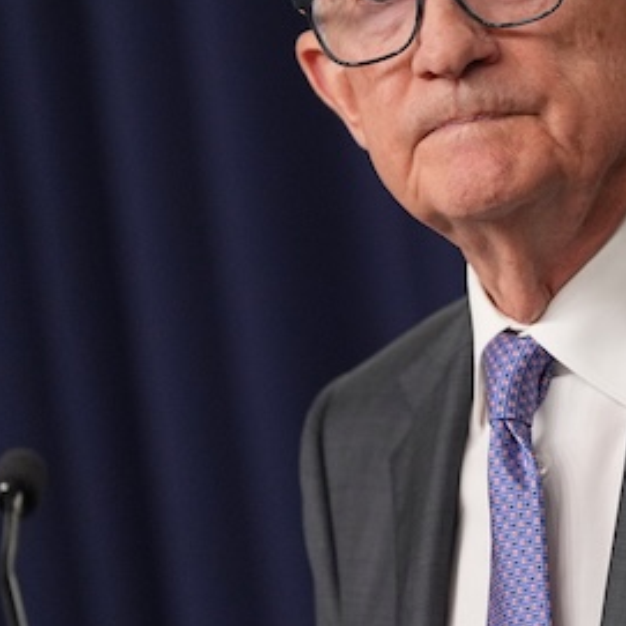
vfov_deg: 3.6
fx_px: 9903
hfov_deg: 3.6
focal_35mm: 484
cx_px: 785
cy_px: 230
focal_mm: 200
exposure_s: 1/1000
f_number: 3.2
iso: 2500
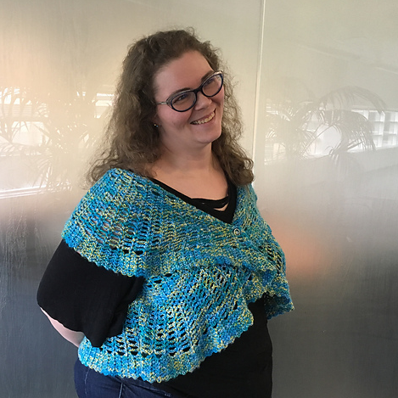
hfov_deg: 46.9
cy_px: 201
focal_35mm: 35
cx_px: 155
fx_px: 455
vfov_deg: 47.2
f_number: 2.2
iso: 125
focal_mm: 4.15
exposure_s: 1/30
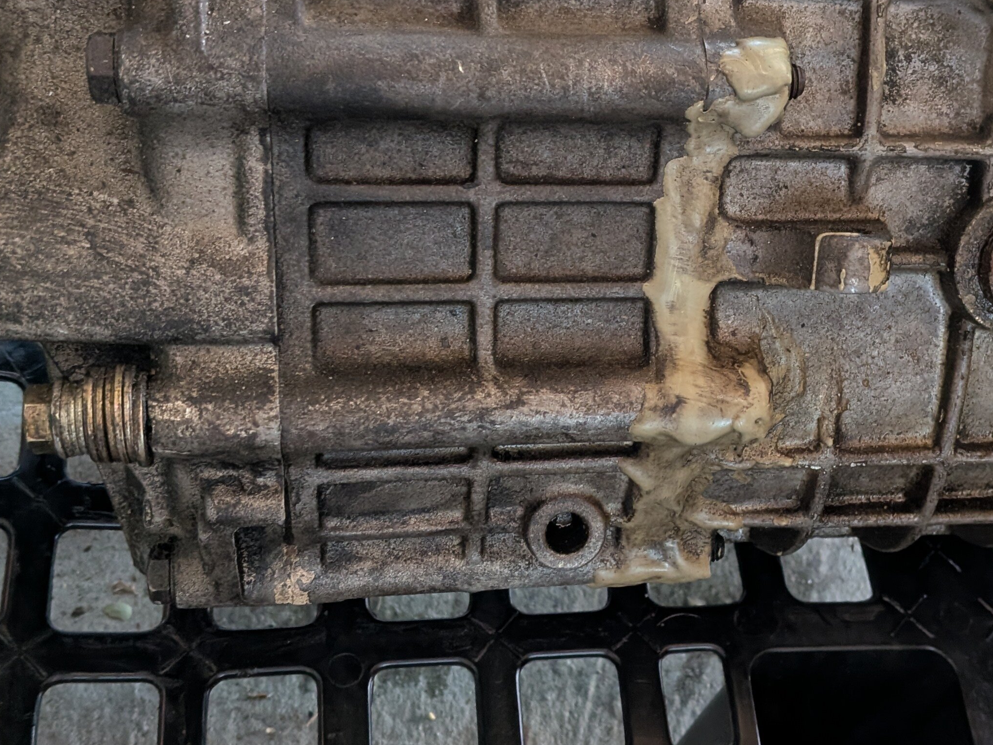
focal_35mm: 47
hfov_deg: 40.3
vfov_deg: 30.9
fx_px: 1348
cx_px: 592
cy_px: 350
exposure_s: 1/23.8
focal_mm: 4.53
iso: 194
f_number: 1.7
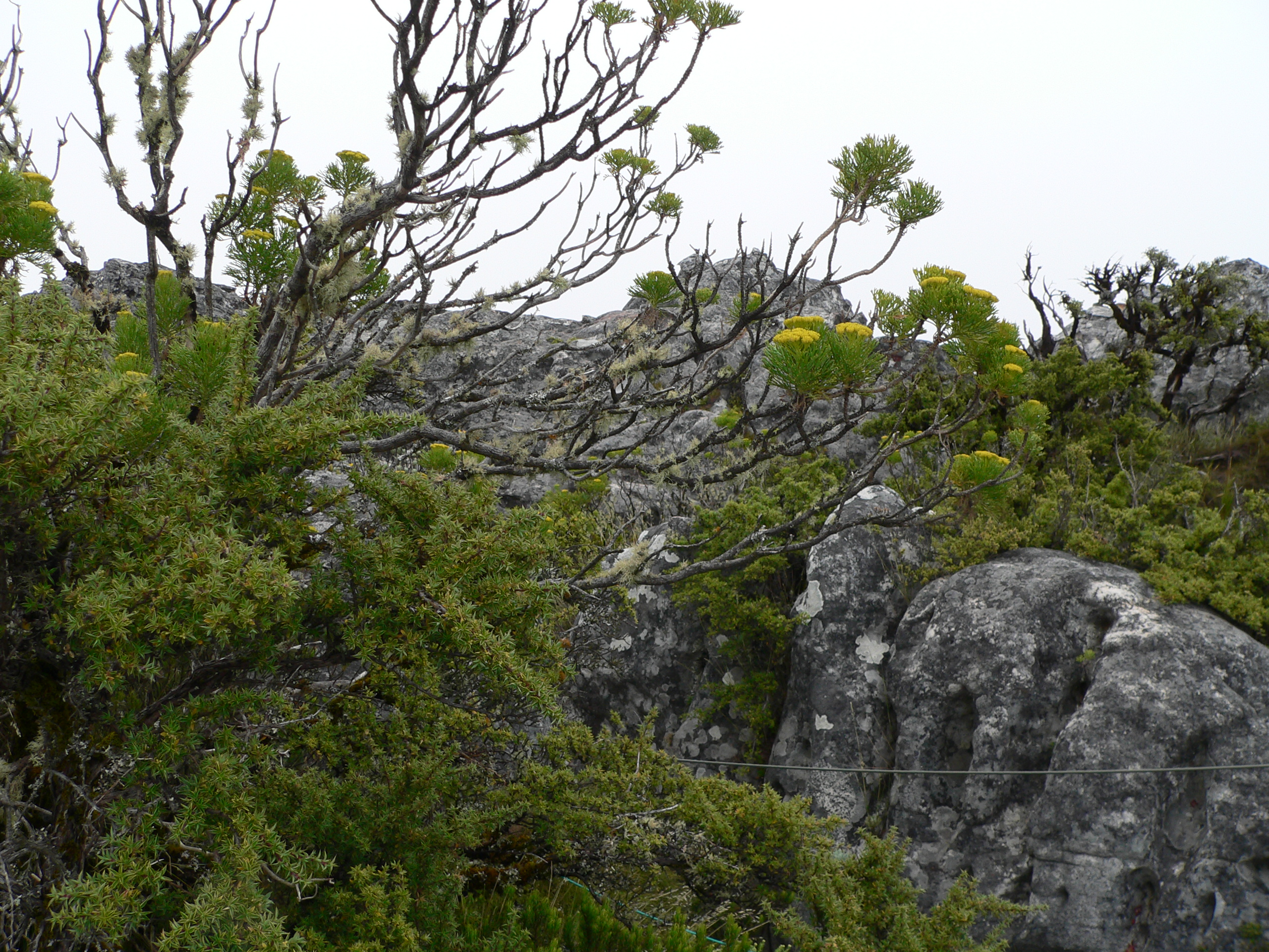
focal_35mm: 36
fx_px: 1320
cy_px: 476
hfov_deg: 51.4
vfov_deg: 39.7
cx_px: 634
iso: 80
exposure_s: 1/160
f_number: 4
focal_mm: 6
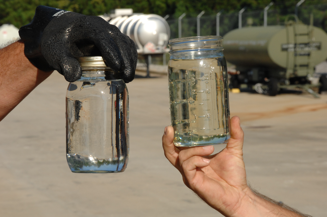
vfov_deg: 11.4
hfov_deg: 17.1
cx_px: 164
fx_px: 1089
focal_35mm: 120
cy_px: 108
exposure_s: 1/320
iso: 400
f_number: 16
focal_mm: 80
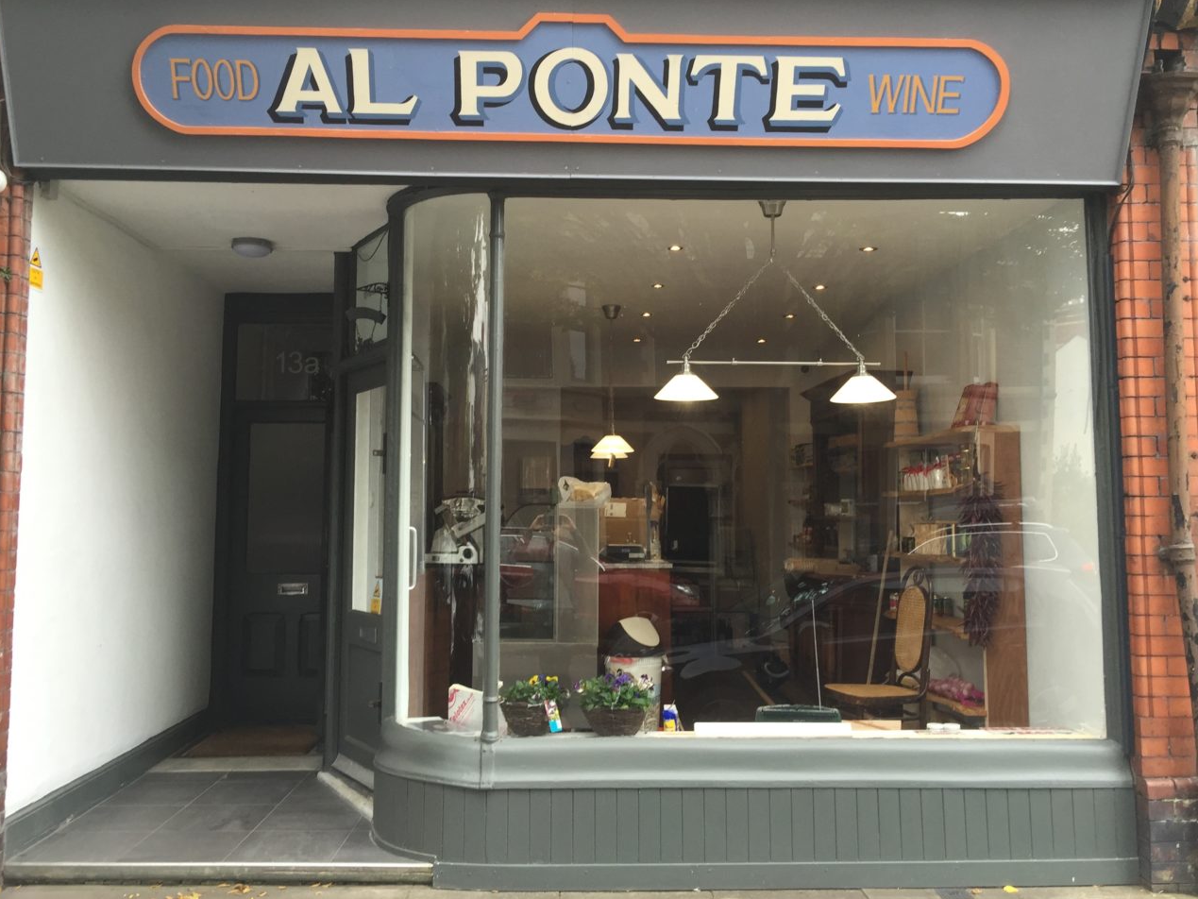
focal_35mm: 32
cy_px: 430
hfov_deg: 56.8
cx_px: 575
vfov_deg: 44.2
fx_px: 1108
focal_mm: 4.15
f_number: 2.2
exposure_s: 1/50
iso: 40
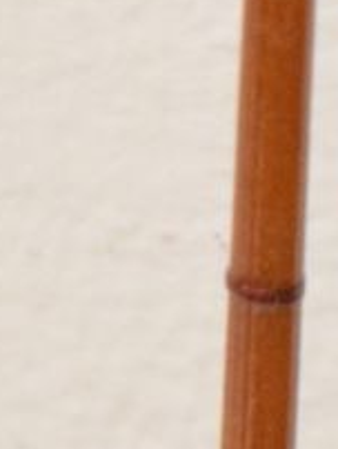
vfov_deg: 2.5
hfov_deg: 1.9
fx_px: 10195
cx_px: 180
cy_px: 810
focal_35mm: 785
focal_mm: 55
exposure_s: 1/125
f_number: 7.1
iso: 3200
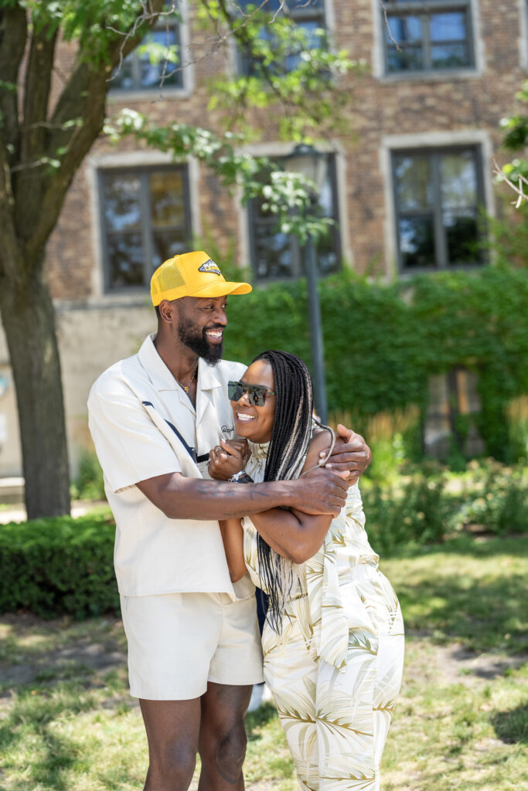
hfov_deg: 27.0
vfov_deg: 39.6
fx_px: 1100
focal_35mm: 50
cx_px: 264
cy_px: 396
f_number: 2
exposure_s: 1/1250
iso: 100
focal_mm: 50
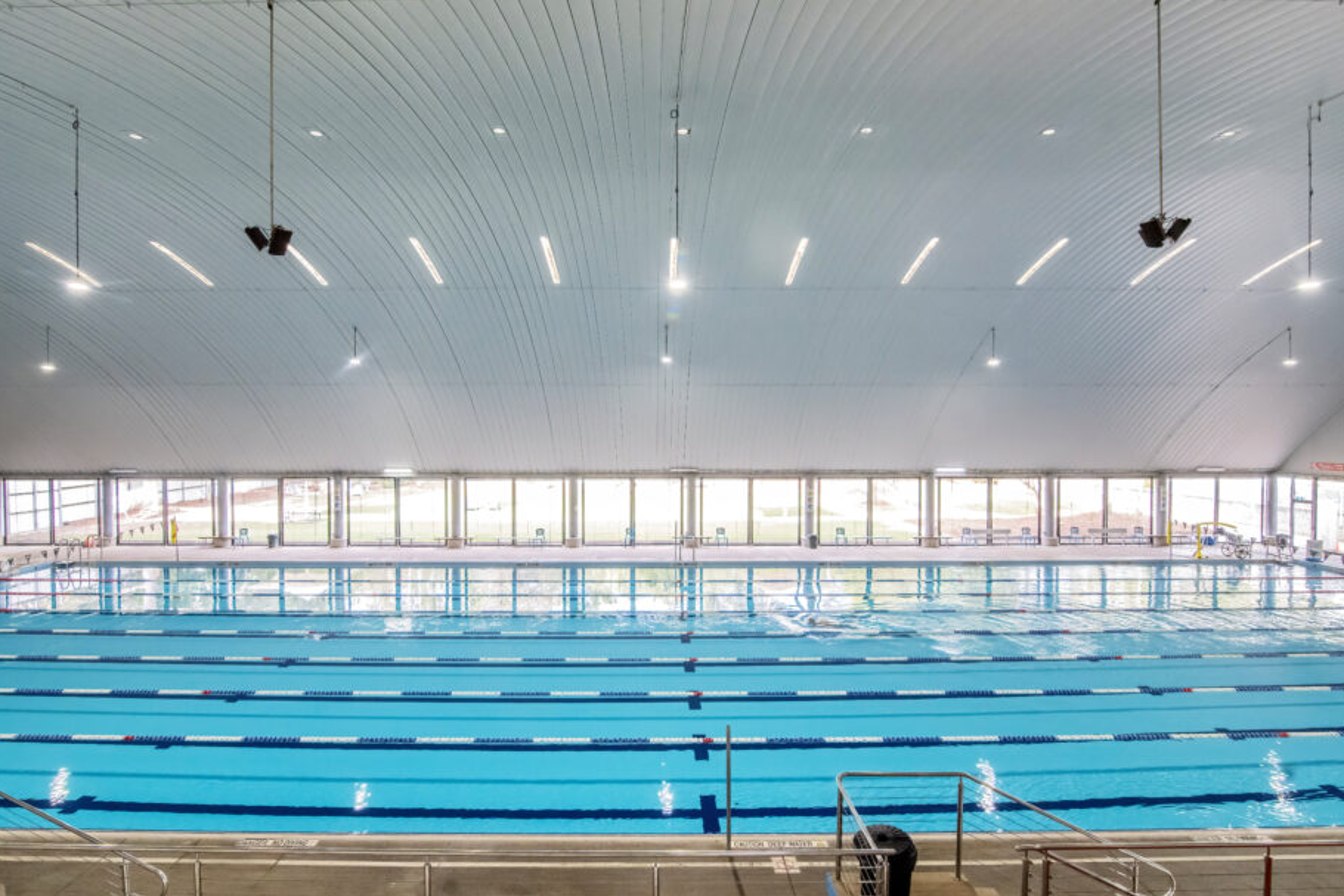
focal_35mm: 18
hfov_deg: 90.0
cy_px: 445
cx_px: 656
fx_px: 672
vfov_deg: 67.4
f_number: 6.3
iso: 2500
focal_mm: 16
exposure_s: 1/200
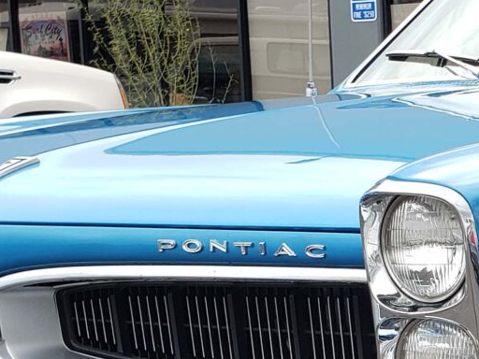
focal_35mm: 104
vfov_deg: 14.0
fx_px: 1439
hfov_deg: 17.8
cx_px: 610
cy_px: 358
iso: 50
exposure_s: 1/223
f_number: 2.4
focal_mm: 4.3
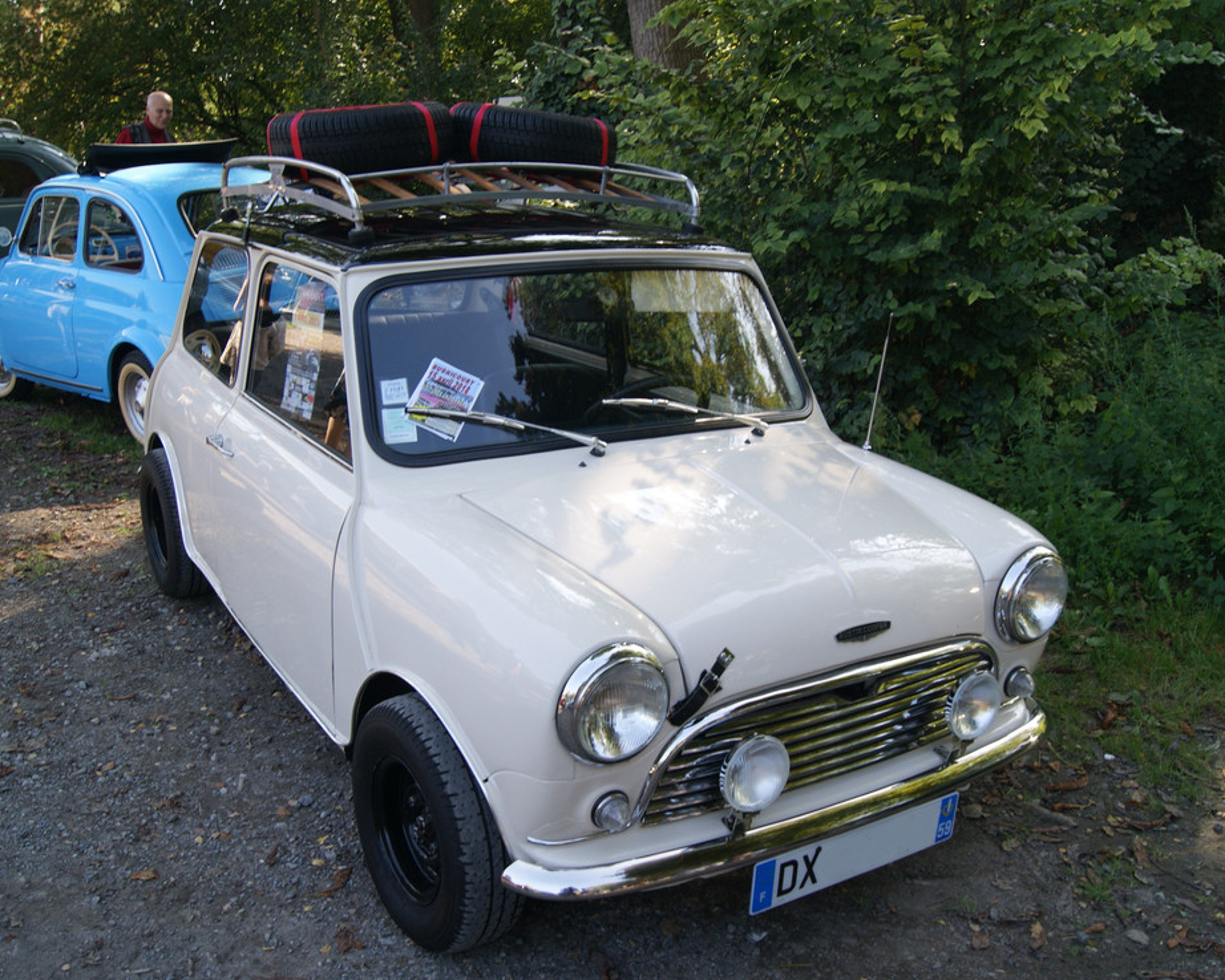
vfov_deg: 44.5
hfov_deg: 54.2
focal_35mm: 33
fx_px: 1197
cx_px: 635
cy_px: 530
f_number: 8
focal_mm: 18
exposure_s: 1/60
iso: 100
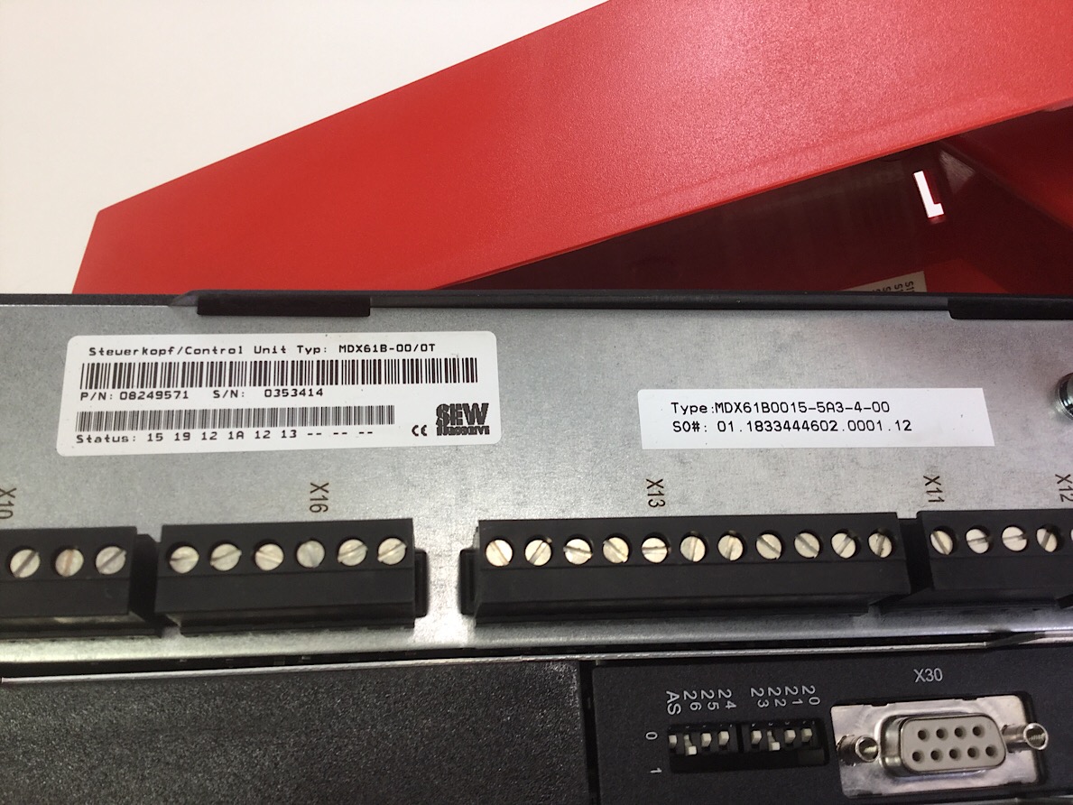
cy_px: 402
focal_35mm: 31
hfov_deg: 58.3
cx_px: 536
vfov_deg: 45.4
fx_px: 961
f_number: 2.4
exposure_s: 1/50
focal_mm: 3.3
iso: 25
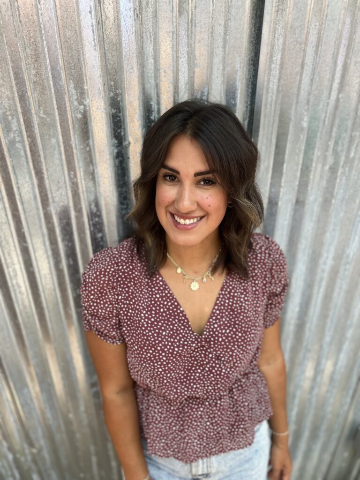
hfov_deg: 53.1
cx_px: 180
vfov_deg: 67.3
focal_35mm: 26
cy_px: 240
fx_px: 361
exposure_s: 1/121
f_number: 1.5
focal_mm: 5.7
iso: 125
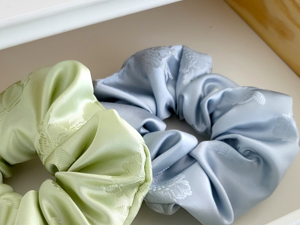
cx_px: 115
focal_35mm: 46
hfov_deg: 41.0
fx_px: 399
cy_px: 173
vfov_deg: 30.9
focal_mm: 4.25
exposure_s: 1/120
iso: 100
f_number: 1.8
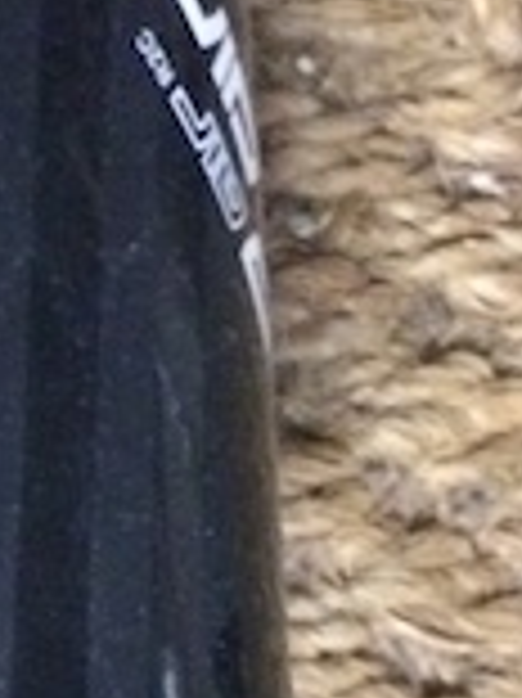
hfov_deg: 9.7
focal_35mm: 150
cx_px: -189
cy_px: 757
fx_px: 3020
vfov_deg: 12.9
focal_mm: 4.15
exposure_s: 1/15
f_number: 2.2
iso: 1000
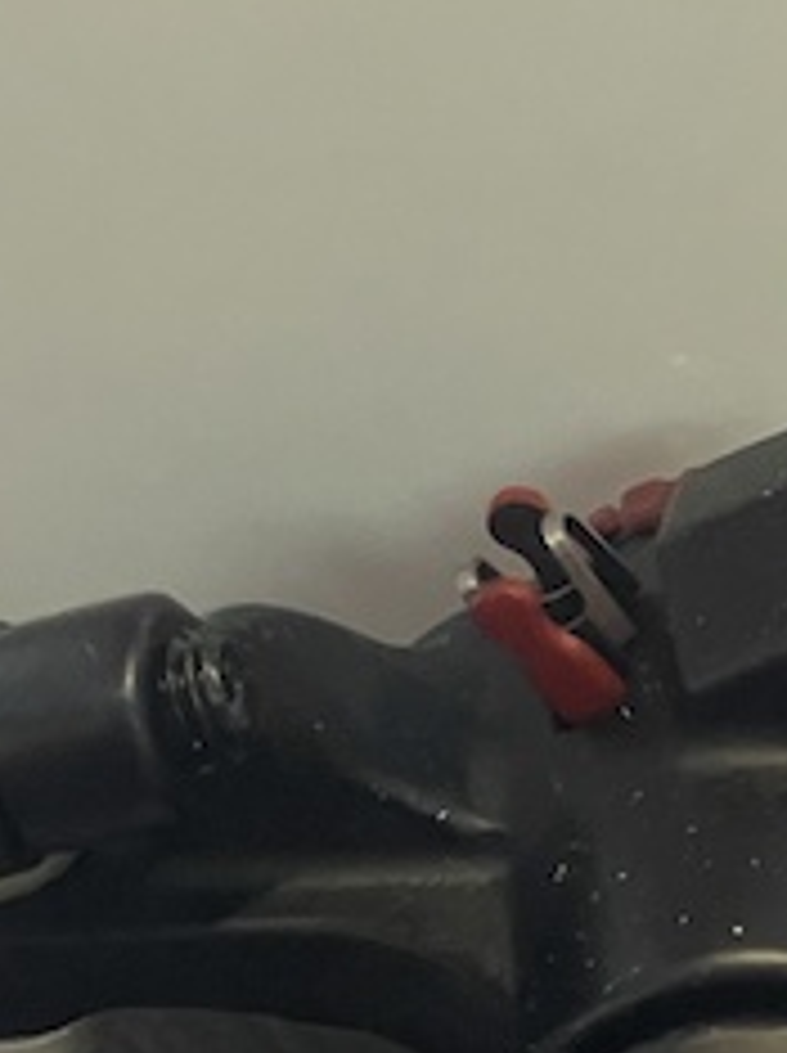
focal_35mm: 178
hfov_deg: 8.1
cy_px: 333
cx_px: 1291
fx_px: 5406
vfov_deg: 11.1
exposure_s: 1/60
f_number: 2
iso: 400
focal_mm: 6
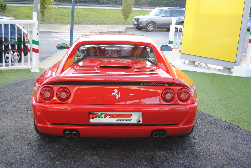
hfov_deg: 43.6
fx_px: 314
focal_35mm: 45
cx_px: 126
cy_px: 84
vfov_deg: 29.9
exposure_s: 1/80
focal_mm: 30
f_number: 4.5
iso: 200
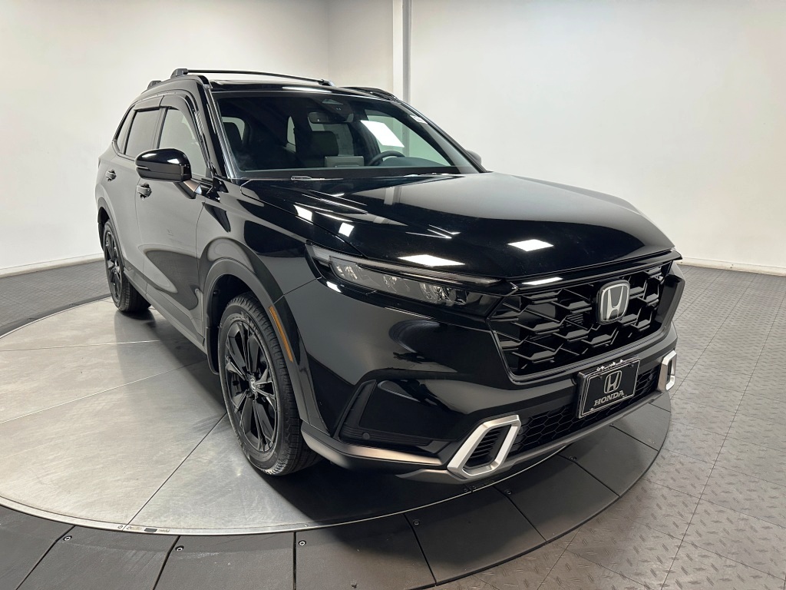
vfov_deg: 56.8
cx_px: 393
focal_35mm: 24
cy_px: 295
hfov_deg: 71.6
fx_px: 545
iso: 400
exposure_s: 1/60
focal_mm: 6.86
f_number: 1.78
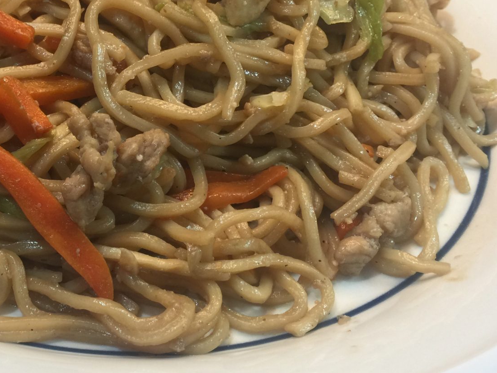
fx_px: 775
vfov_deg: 27.0
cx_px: 85
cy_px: 163
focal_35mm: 54
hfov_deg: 34.2
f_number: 2.2
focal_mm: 4.15
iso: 40
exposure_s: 1/40
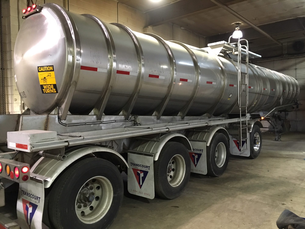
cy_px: 114
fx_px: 256
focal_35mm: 29
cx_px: 152
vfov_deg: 48.2
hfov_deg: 61.7
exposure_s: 1/15
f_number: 2.2
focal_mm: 4.15
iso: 200
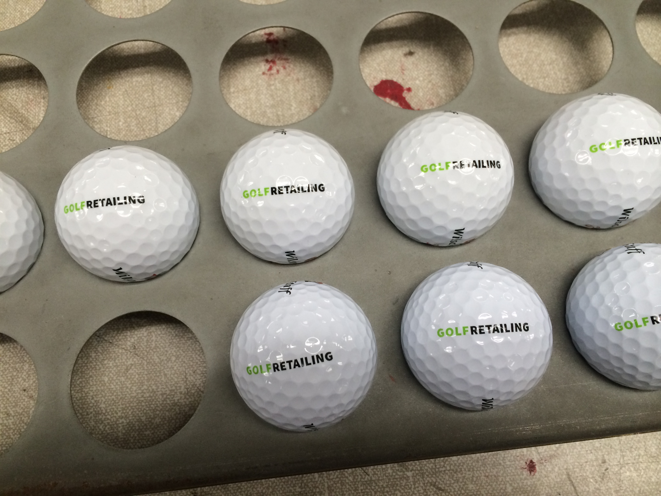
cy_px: 248
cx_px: 330
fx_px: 573
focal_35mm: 30
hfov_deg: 60.0
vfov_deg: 46.8
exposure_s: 1/33
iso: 64
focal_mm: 4.12
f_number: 2.2
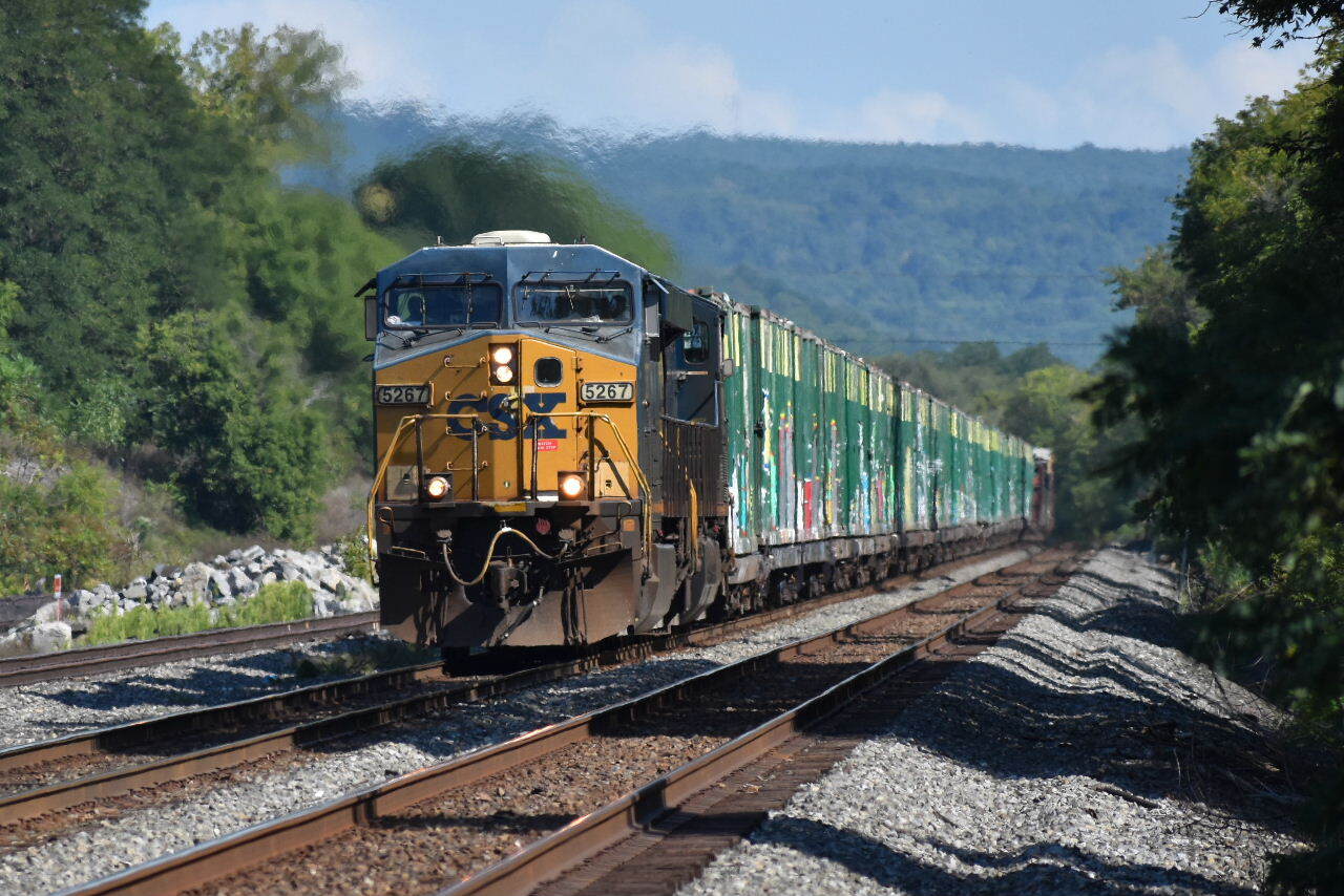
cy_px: 448
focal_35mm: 300
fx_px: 11202
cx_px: 672
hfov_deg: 6.9
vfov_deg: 4.6
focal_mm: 200
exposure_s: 1/1000
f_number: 5.6
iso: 200
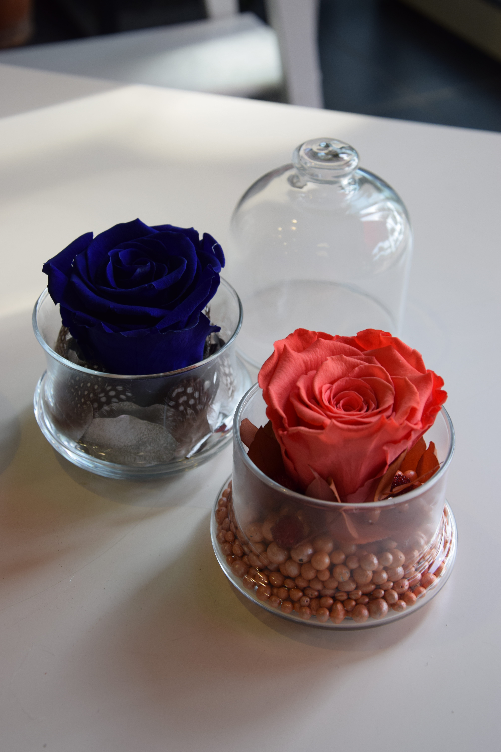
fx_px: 1096
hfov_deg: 25.8
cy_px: 376
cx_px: 250
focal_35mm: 52
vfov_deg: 37.9
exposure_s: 1/160
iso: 400
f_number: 6.3
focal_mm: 35
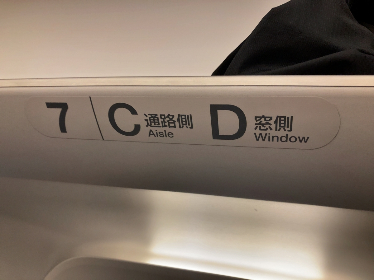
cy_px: 140
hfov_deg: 63.4
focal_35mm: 28
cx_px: 187
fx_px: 303
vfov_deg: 49.7
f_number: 1.8
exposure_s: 1/111
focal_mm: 3.99
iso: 80
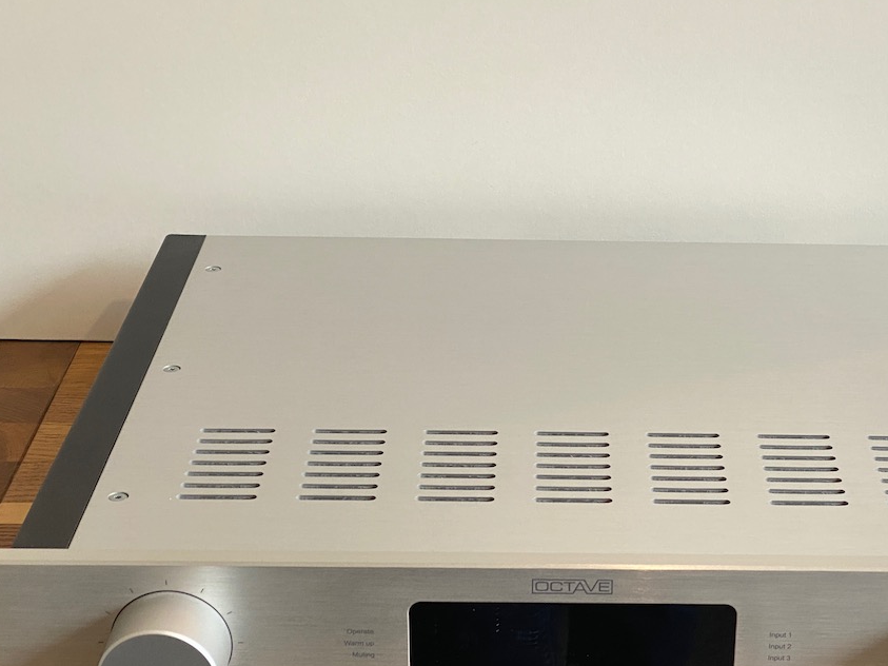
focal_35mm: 79
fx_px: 2026
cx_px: 577
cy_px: 458
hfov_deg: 24.6
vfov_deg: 18.6
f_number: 2
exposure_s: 1/100
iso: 100
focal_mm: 6
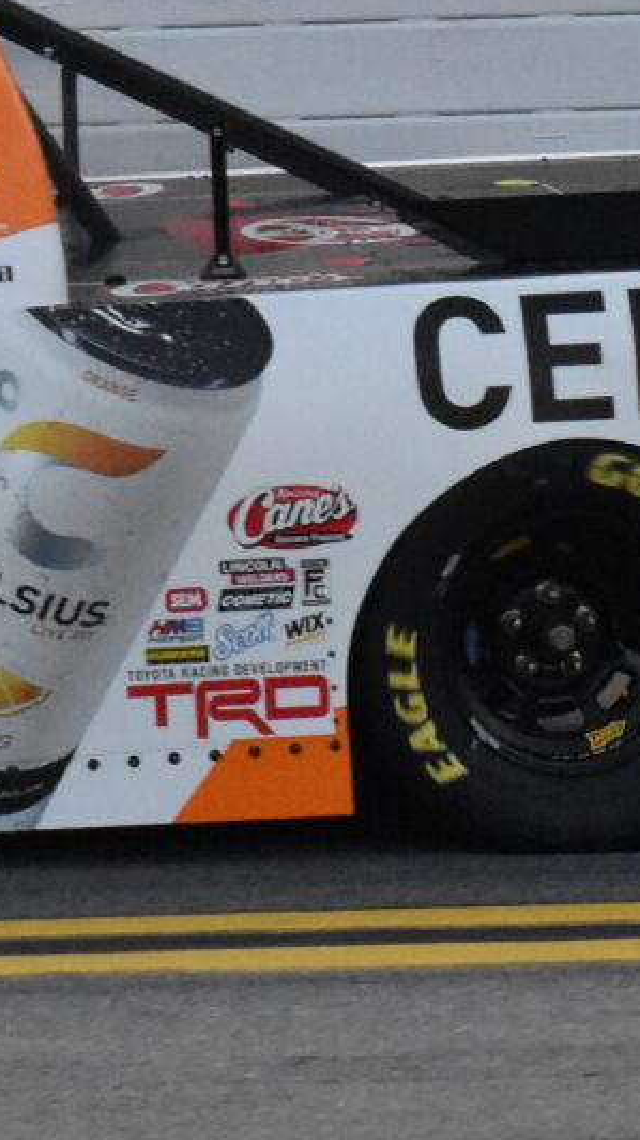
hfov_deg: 2.0
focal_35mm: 605
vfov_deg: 3.6
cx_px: 295
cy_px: 254
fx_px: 18264
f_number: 6.3
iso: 5000
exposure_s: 1/4000
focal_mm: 100
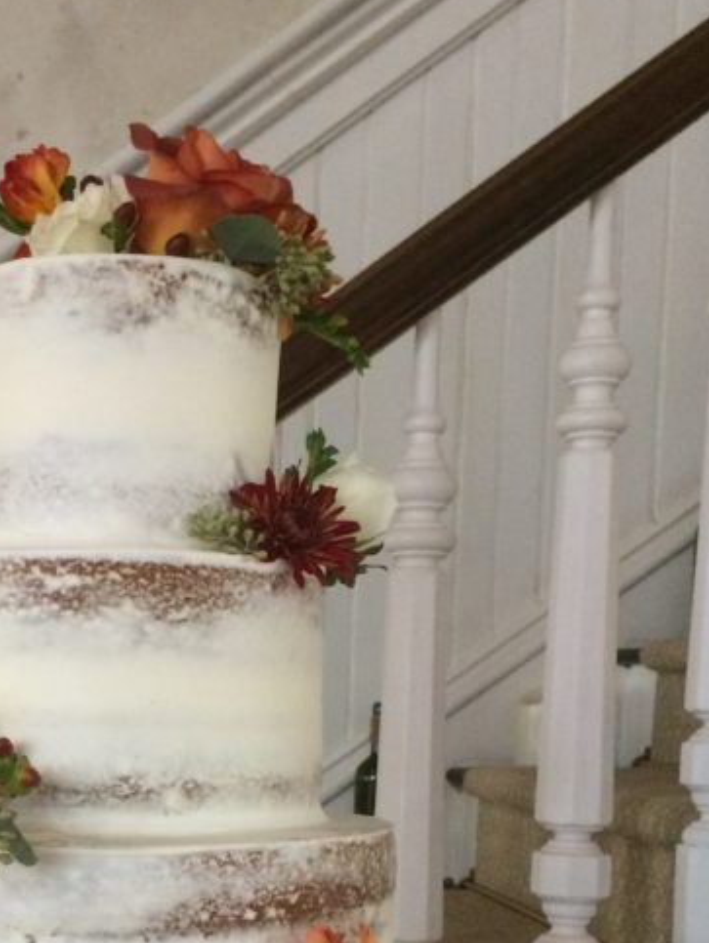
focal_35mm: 56
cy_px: 823
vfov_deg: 32.8
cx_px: 84
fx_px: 1527
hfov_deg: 25.4
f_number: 2.2
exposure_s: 1/30
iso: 320
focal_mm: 4.15
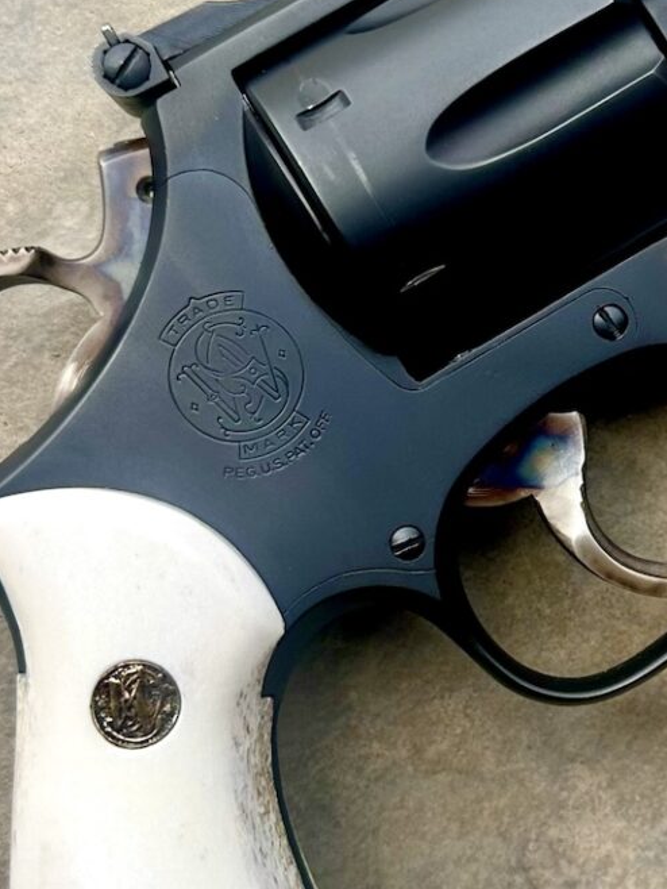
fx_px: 1438
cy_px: 392
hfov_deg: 25.3
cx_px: 602
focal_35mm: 56
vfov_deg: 34.3
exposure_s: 1/2155
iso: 80
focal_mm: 6.86
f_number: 1.78
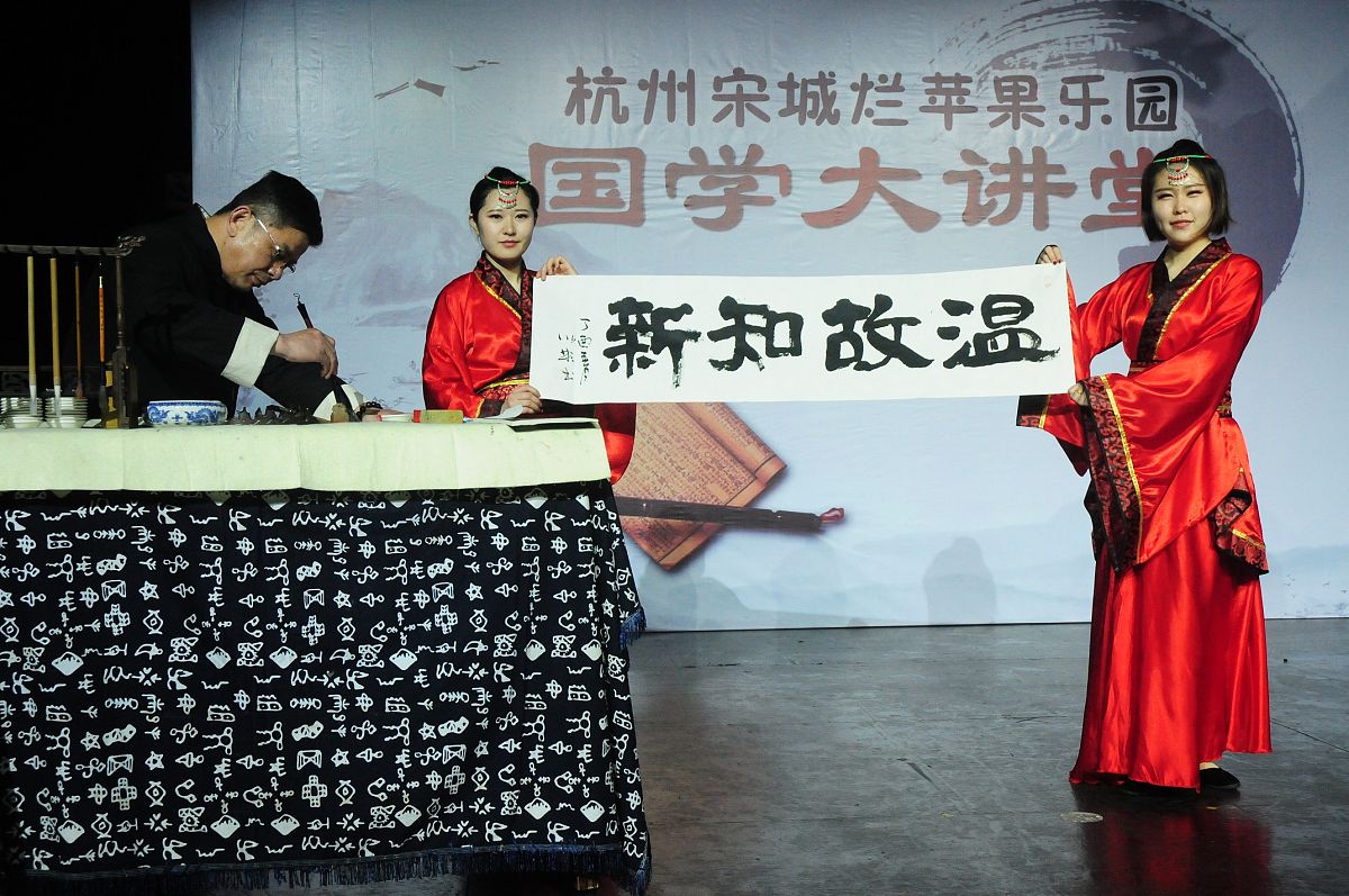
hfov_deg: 45.0
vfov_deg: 30.8
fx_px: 1628
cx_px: 674
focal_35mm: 44
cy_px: 448
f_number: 6.3
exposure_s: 1/160
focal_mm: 29
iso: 1600
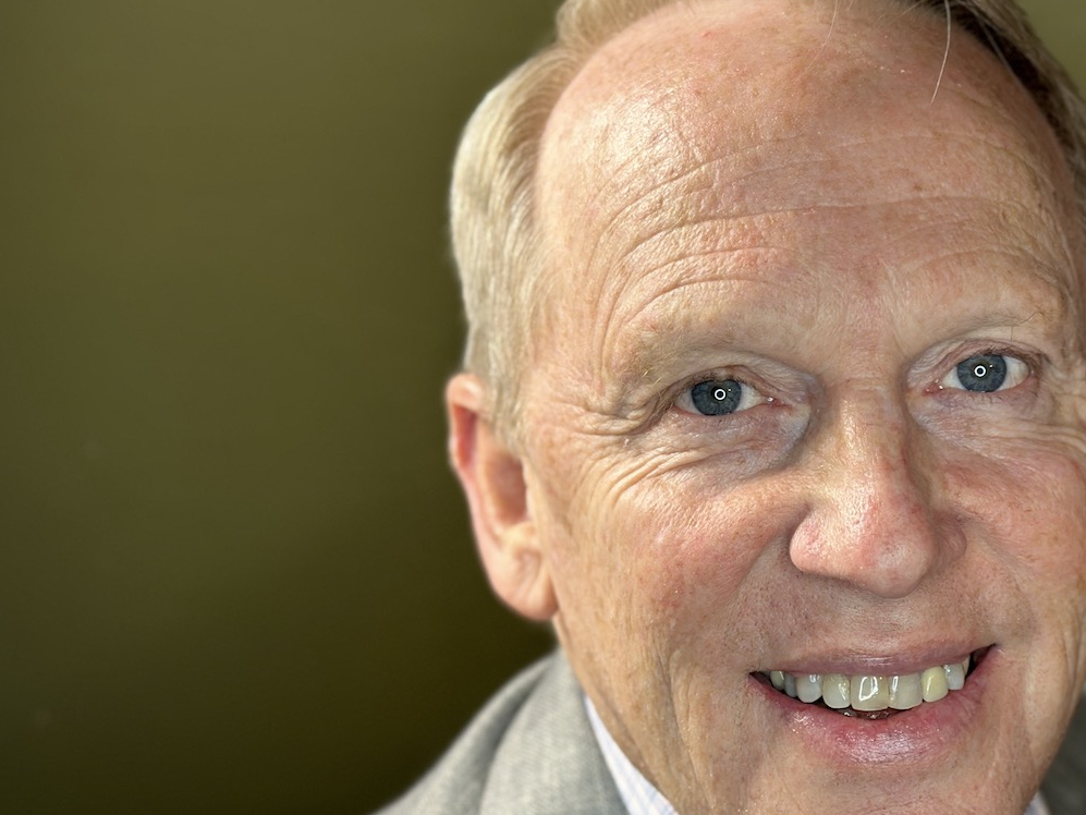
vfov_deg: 19.0
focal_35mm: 77
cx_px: 781
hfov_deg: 25.1
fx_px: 2416
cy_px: 589
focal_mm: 6.86
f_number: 1.78
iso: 100
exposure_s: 1/60
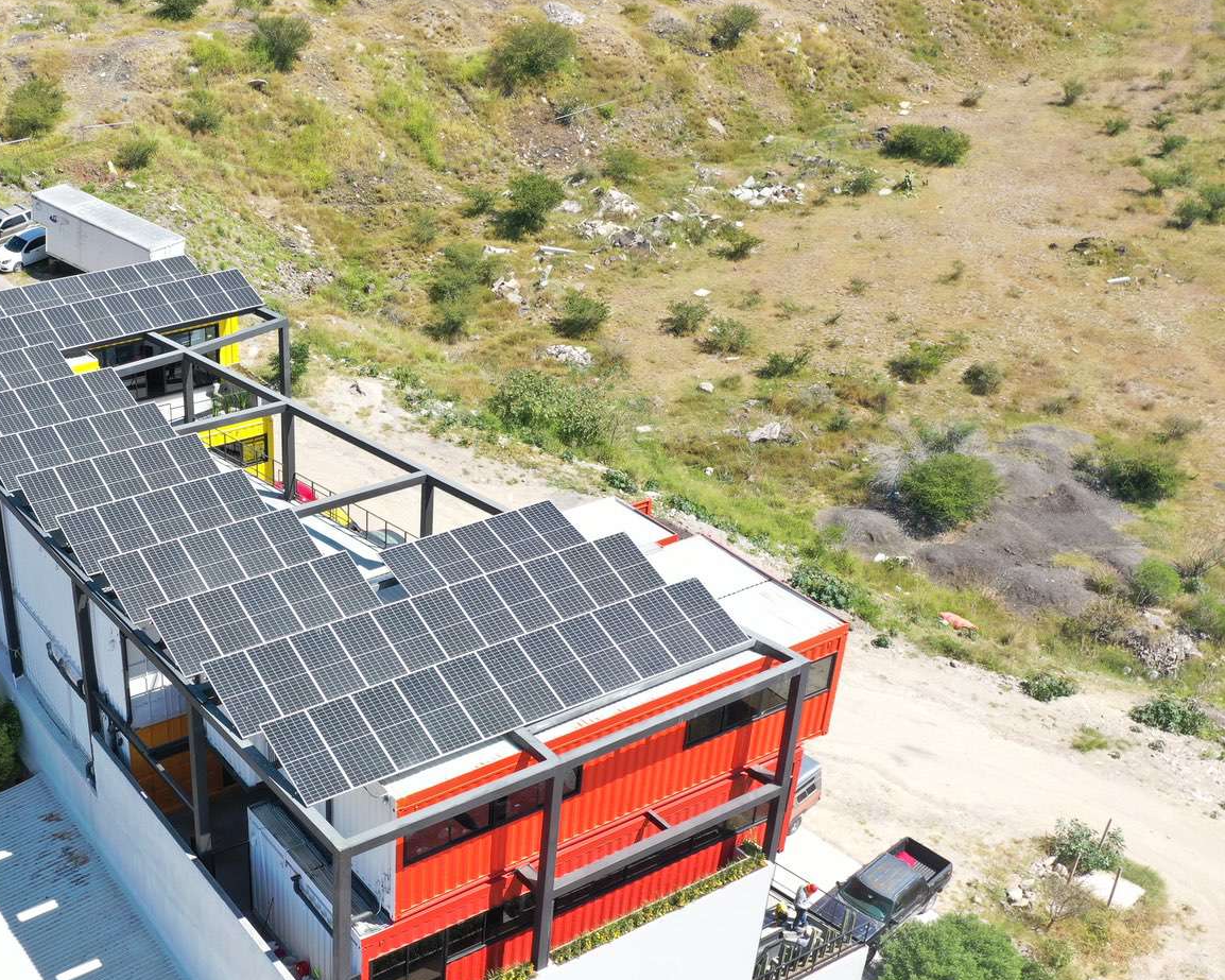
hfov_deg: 43.7
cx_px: 347
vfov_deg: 36.3
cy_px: 608
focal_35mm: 41
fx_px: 1486
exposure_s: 1/320
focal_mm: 10.26
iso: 100
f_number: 5
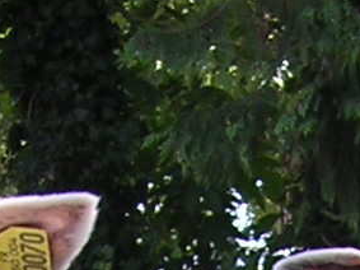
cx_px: 323
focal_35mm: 275
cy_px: 926
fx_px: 2859
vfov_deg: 5.0
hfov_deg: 7.2
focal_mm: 5.8
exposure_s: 1/132
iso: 100
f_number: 2.8
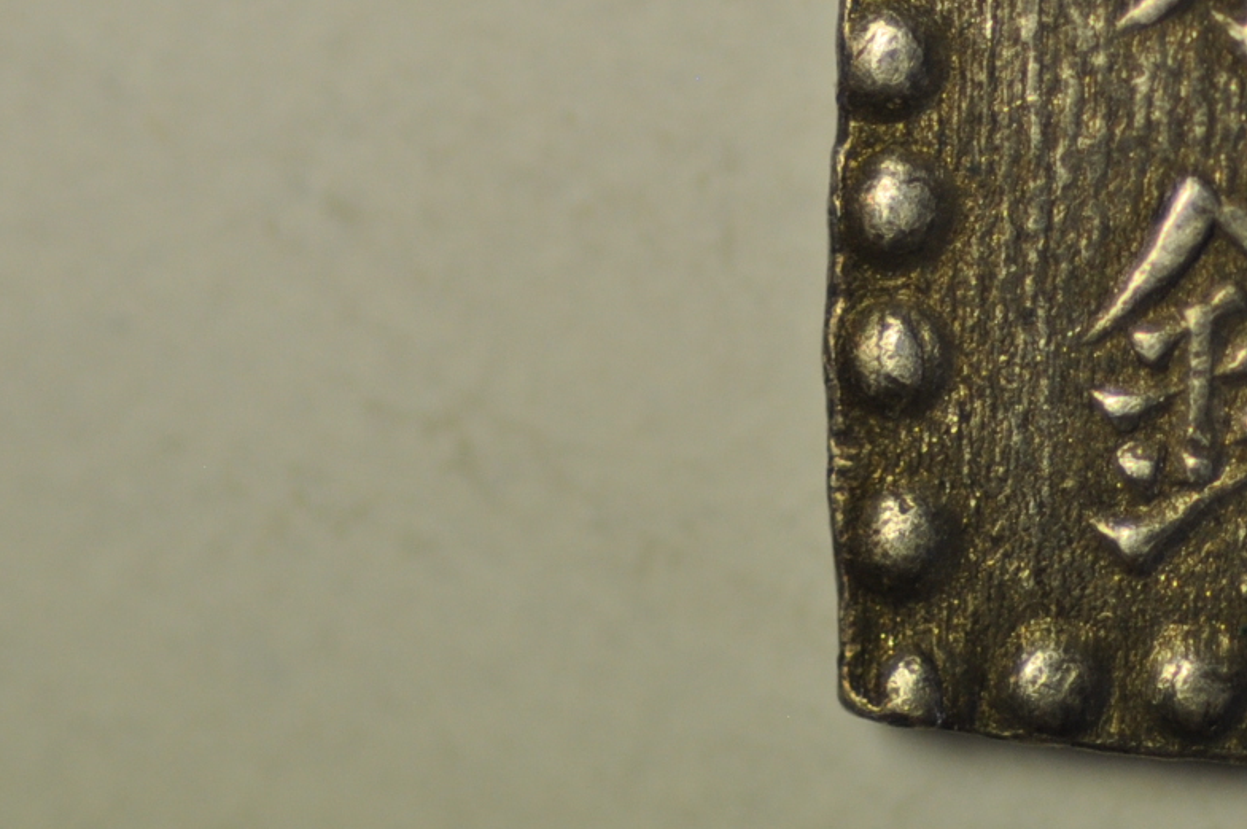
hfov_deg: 8.3
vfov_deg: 5.6
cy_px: 161
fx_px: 8512
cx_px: 1304
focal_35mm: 246
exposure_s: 1/320
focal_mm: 60
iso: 400
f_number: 4.5
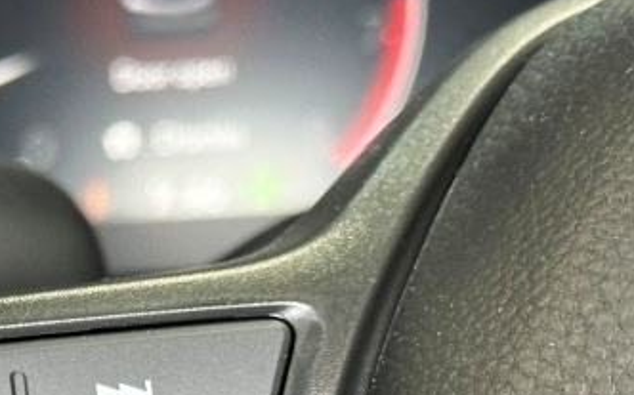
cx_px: -36
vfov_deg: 8.2
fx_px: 2711
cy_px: 544
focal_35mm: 157
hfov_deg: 13.1
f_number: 1.78
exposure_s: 1/40
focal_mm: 6.86
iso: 320
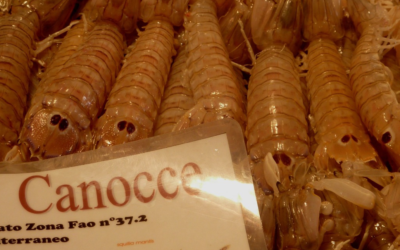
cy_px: 148
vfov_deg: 9.2
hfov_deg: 14.6
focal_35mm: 143
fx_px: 1559
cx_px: 215
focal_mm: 15.8
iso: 80
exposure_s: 1/60
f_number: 4.3
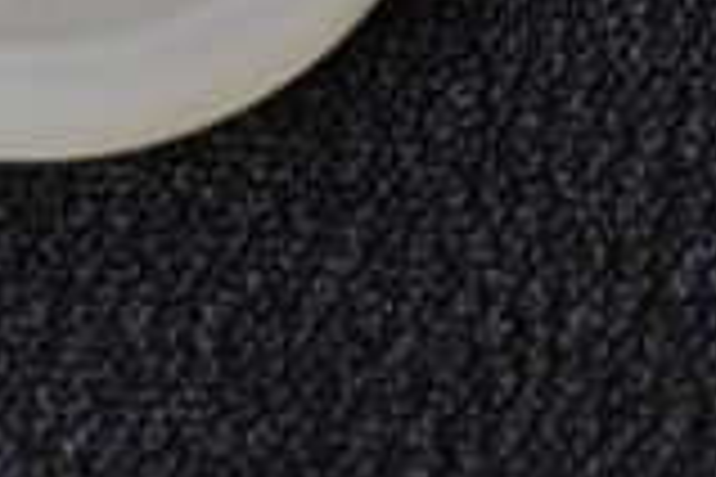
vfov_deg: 3.4
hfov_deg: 5.2
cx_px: 716
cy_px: -198
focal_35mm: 397
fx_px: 7903
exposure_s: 1/80
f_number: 13
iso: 100
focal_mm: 55
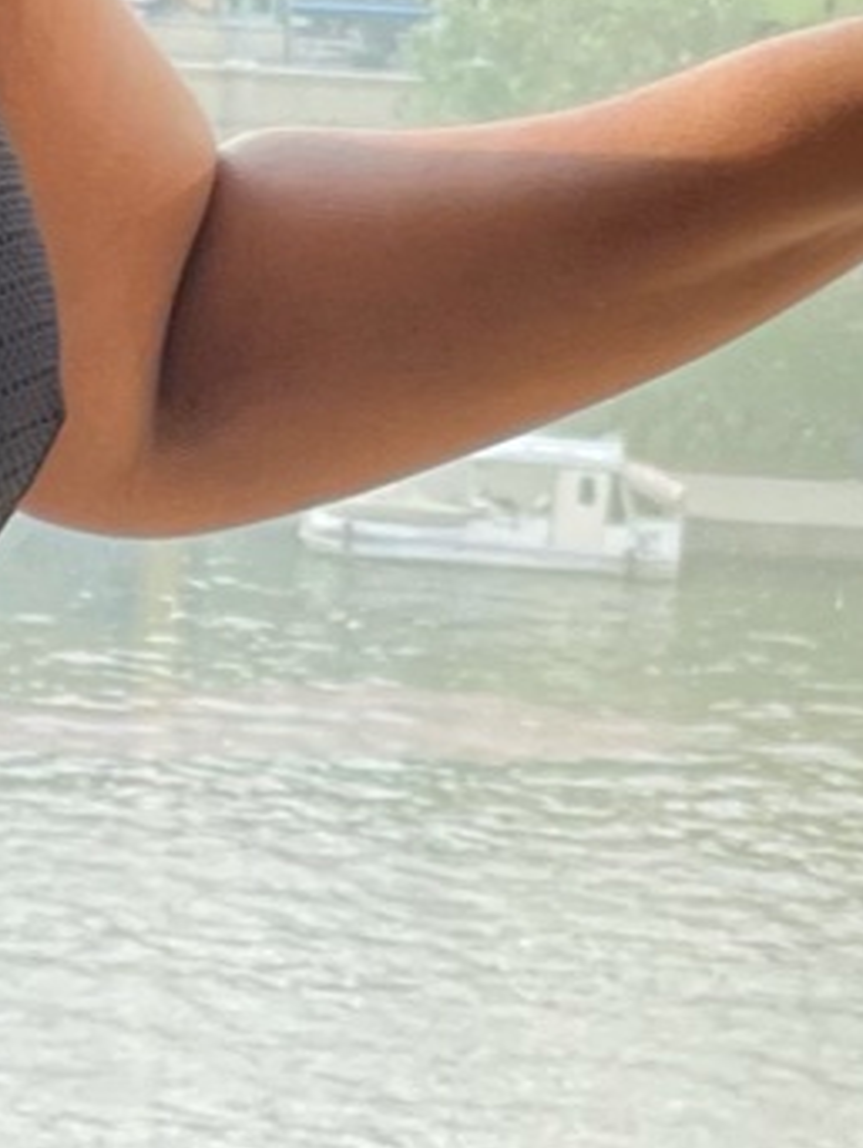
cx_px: -1118
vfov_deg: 5.2
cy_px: 1217
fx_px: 12715
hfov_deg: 3.8
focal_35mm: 383
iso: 50
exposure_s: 1/121
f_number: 2.2
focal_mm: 7.5
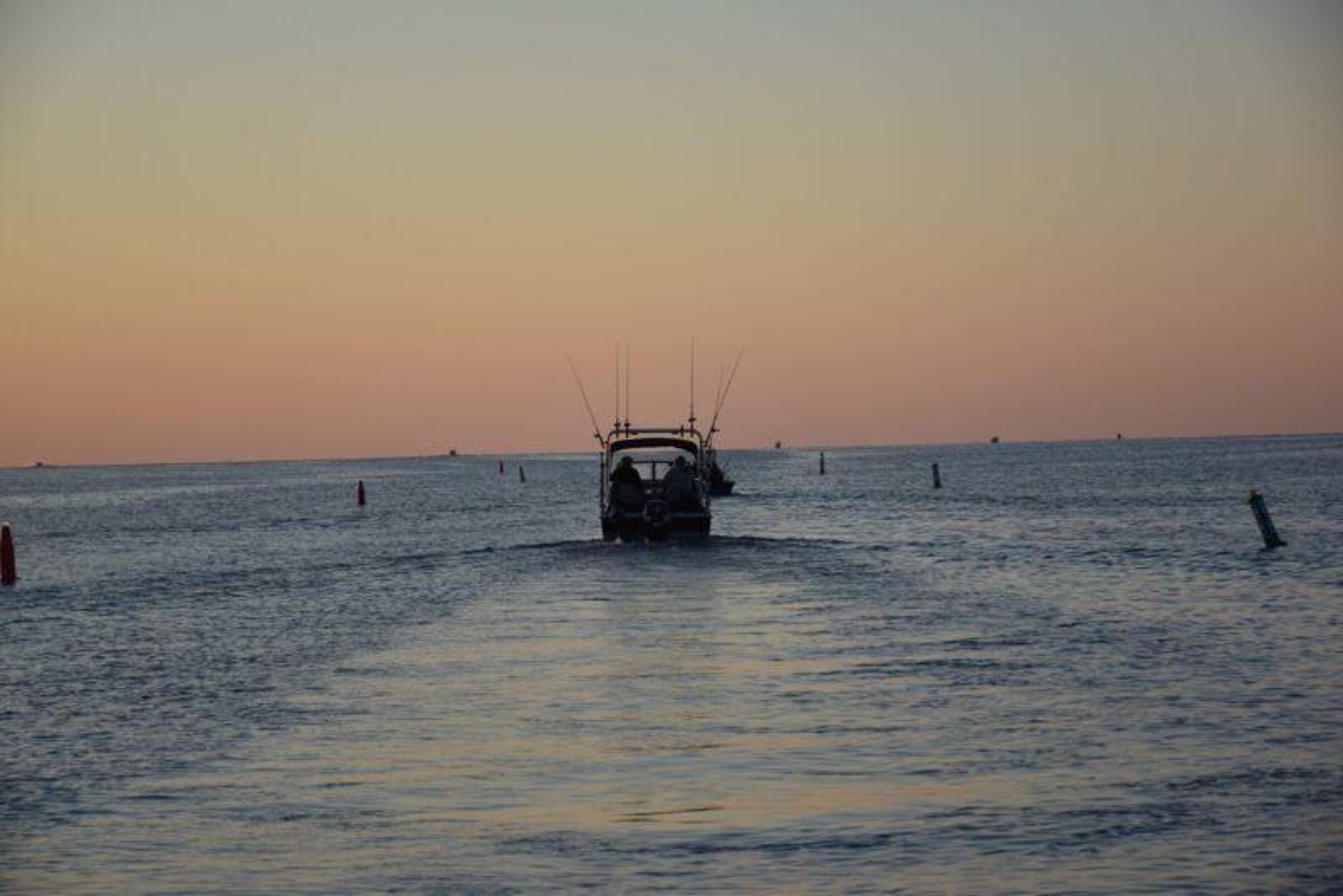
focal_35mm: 112
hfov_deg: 18.2
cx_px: 672
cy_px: 448
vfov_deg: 12.2
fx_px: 4198
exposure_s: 1/500
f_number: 5.6
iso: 200
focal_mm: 75
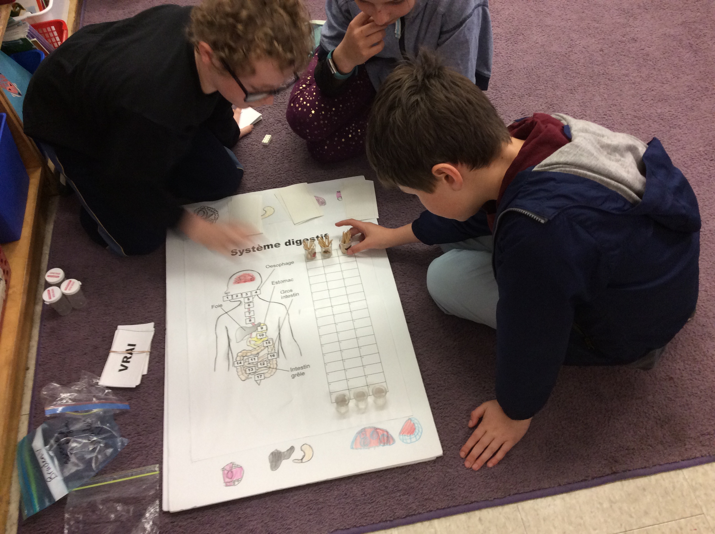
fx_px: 660
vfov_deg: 44.1
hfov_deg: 56.9
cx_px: 358
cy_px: 267
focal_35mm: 32
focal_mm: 3.3
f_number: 2.4
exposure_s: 1/24
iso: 80
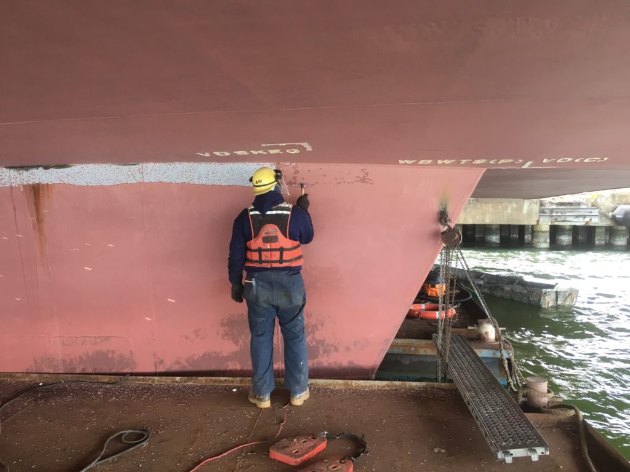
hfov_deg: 61.7
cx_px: 315
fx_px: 528
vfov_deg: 48.2
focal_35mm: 29
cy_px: 236
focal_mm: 4.15
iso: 32
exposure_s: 1/30
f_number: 2.2
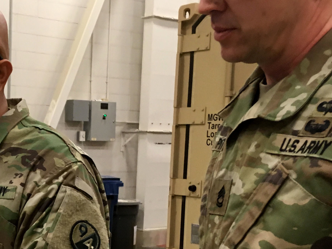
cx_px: 14
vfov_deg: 21.4
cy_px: 185
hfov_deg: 27.2
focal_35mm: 68
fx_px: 652
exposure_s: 1/30
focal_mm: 4.15
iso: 125
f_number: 2.2
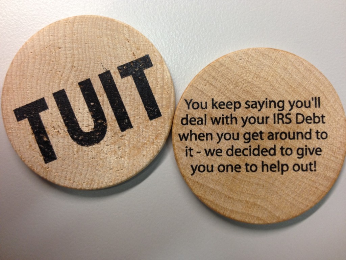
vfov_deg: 40.7
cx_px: 173
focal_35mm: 35
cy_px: 130
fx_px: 350
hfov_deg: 52.6
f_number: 2.4
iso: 100
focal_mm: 4.28
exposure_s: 1/20
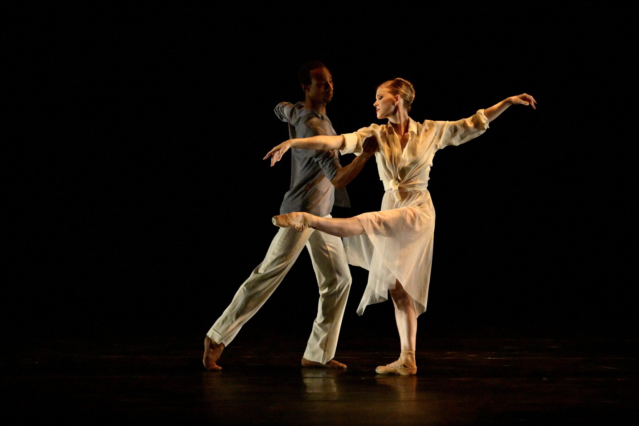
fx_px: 3904
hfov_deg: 9.4
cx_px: 320
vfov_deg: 6.2
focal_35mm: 220
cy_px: 213
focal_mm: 220
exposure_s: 1/400
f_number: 5.6
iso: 12800
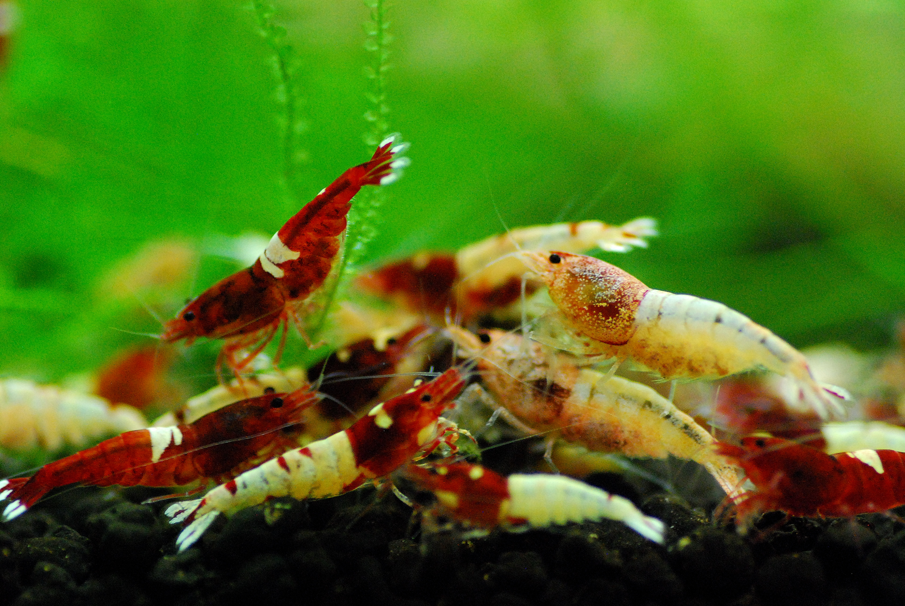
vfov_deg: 10.2
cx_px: 452
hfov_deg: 15.2
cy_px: 303
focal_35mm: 135
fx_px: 3398
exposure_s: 1/40
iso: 1600
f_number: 4.5
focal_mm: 90
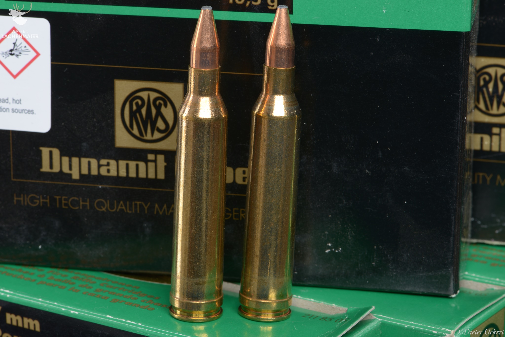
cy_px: 168
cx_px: 252
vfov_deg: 13.1
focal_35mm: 105
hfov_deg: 19.4
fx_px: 1473
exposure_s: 1/60
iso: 100
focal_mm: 105
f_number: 22
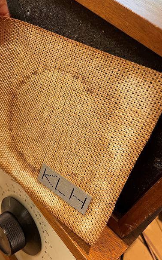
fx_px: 247
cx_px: 59
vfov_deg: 55.3
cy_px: 130
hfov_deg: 36.0
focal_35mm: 35
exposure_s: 1/60
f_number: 1.6
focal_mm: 4.2
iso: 160
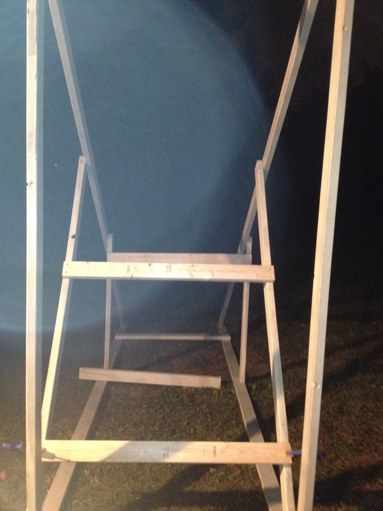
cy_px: 256
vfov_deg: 52.6
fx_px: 516
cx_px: 192
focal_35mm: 35
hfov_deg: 40.7
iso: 640
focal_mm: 4.28
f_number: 2.4
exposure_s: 1/16
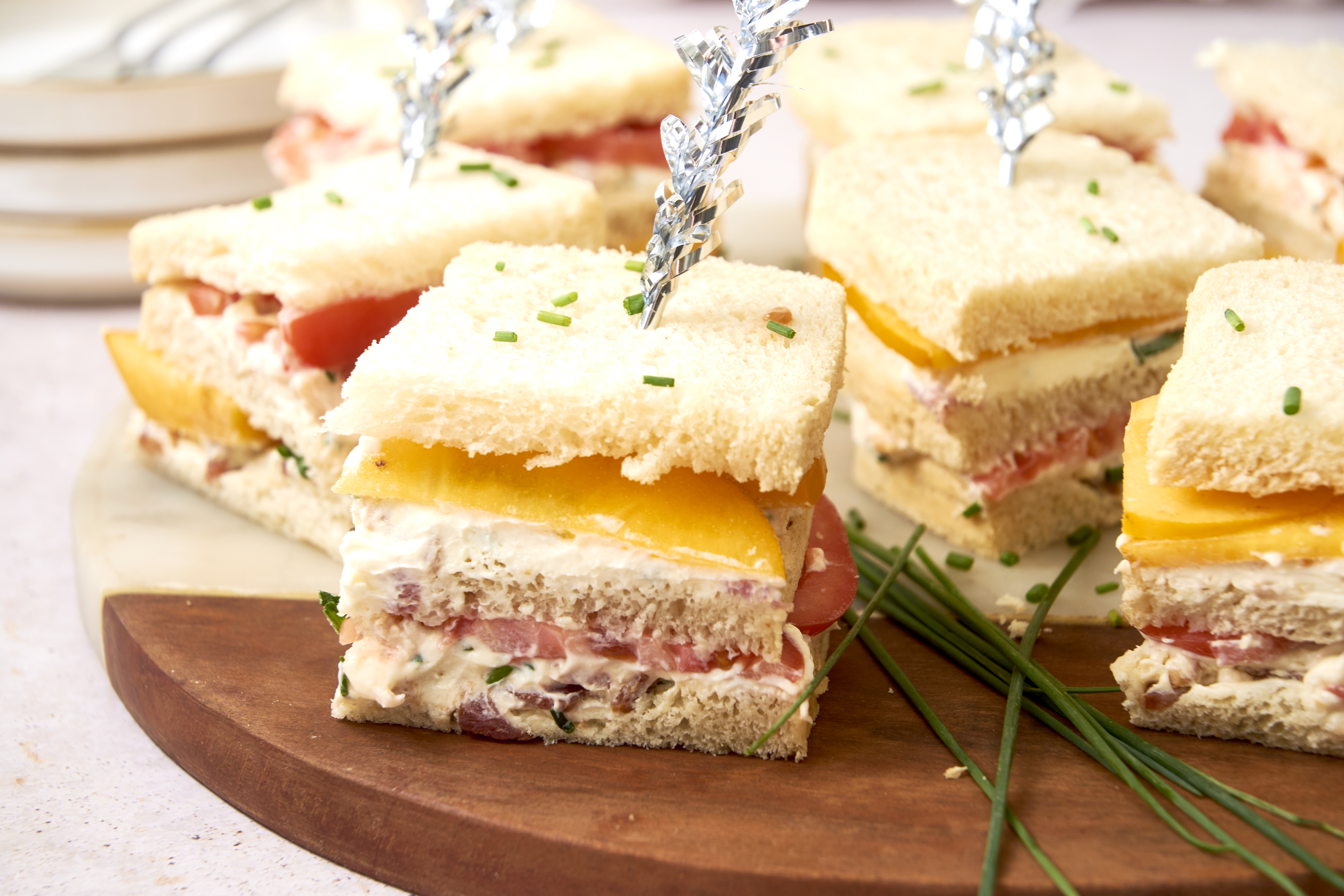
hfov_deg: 21.9
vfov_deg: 14.7
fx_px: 3472
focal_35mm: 93
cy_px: 448
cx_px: 672
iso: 100
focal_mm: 62
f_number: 9
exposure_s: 1/100
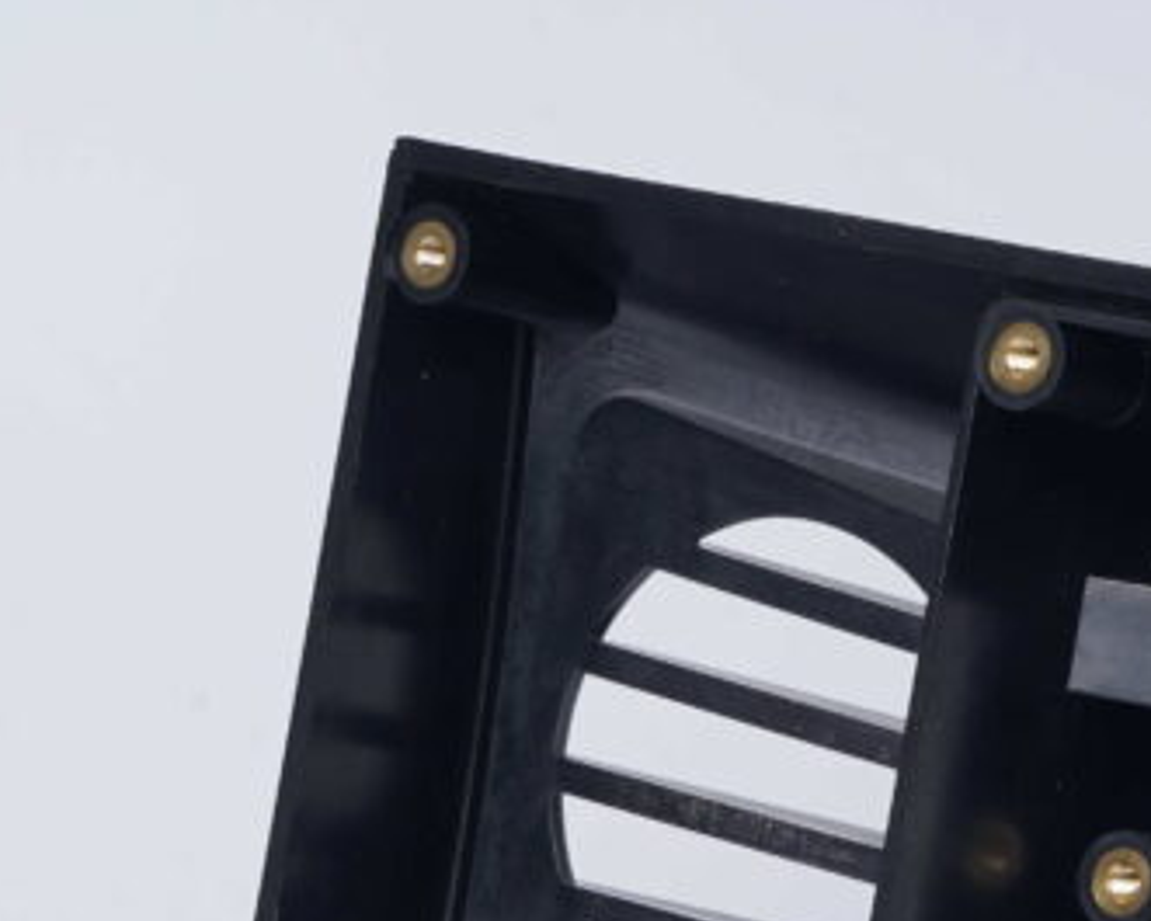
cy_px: 1010
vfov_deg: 8.7
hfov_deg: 10.8
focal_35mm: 177
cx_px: 1085
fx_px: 6031
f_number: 16
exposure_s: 1/125
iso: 100
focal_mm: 61
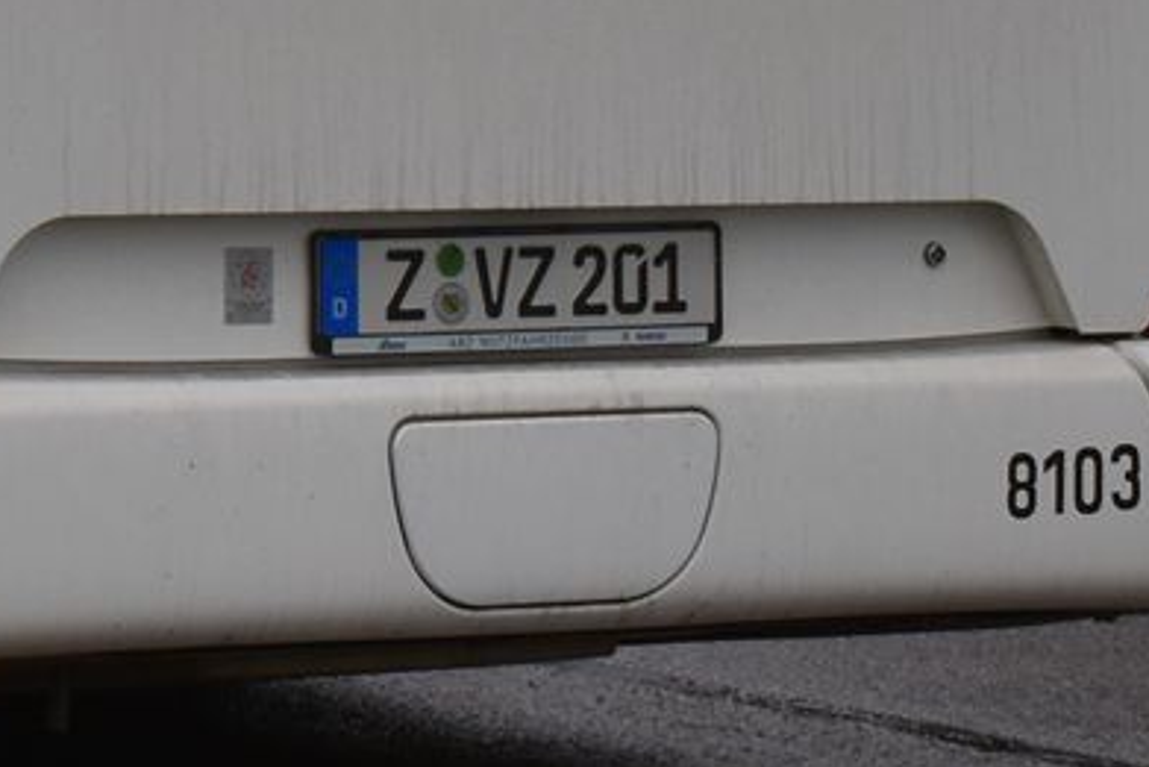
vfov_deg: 5.9
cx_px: -485
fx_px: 7343
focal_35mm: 230
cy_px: -598
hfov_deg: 8.8
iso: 400
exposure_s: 1/250
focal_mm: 30
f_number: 10
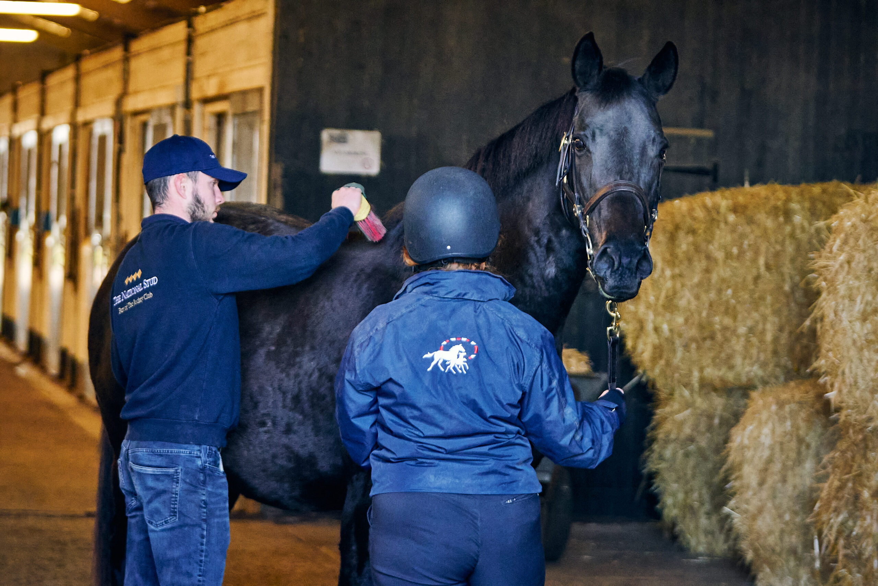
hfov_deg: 17.8
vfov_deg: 11.9
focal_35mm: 115
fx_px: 2805
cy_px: 293
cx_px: 439
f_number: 2.8
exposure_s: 1/800
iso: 3200
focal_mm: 77
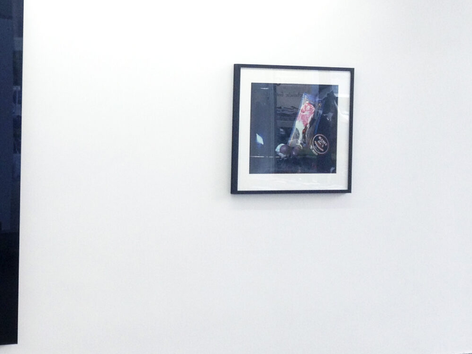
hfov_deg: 20.9
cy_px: 112
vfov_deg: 16.4
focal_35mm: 90
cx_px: -19
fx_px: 1227
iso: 50
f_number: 2.4
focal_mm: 4.28
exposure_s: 1/60
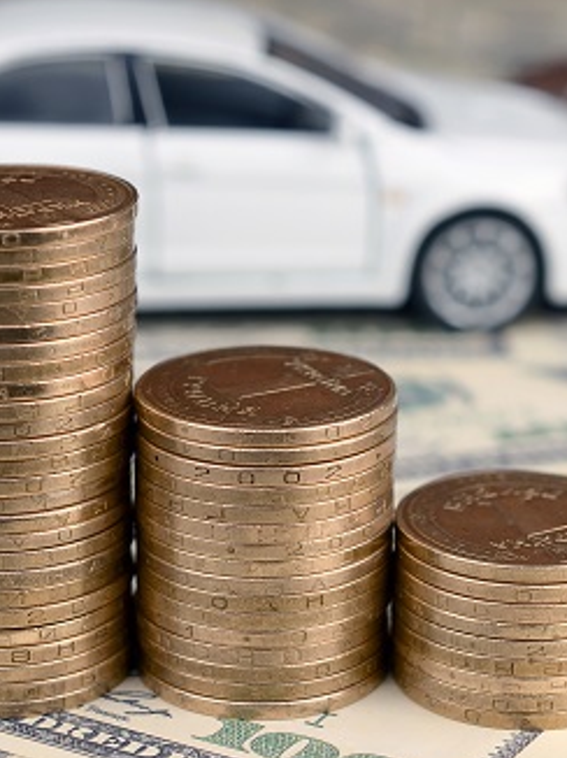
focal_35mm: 106
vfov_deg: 18.6
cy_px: 357
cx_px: 395
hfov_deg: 13.9
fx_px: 2318
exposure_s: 1/80
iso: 100
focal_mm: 40
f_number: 6.3
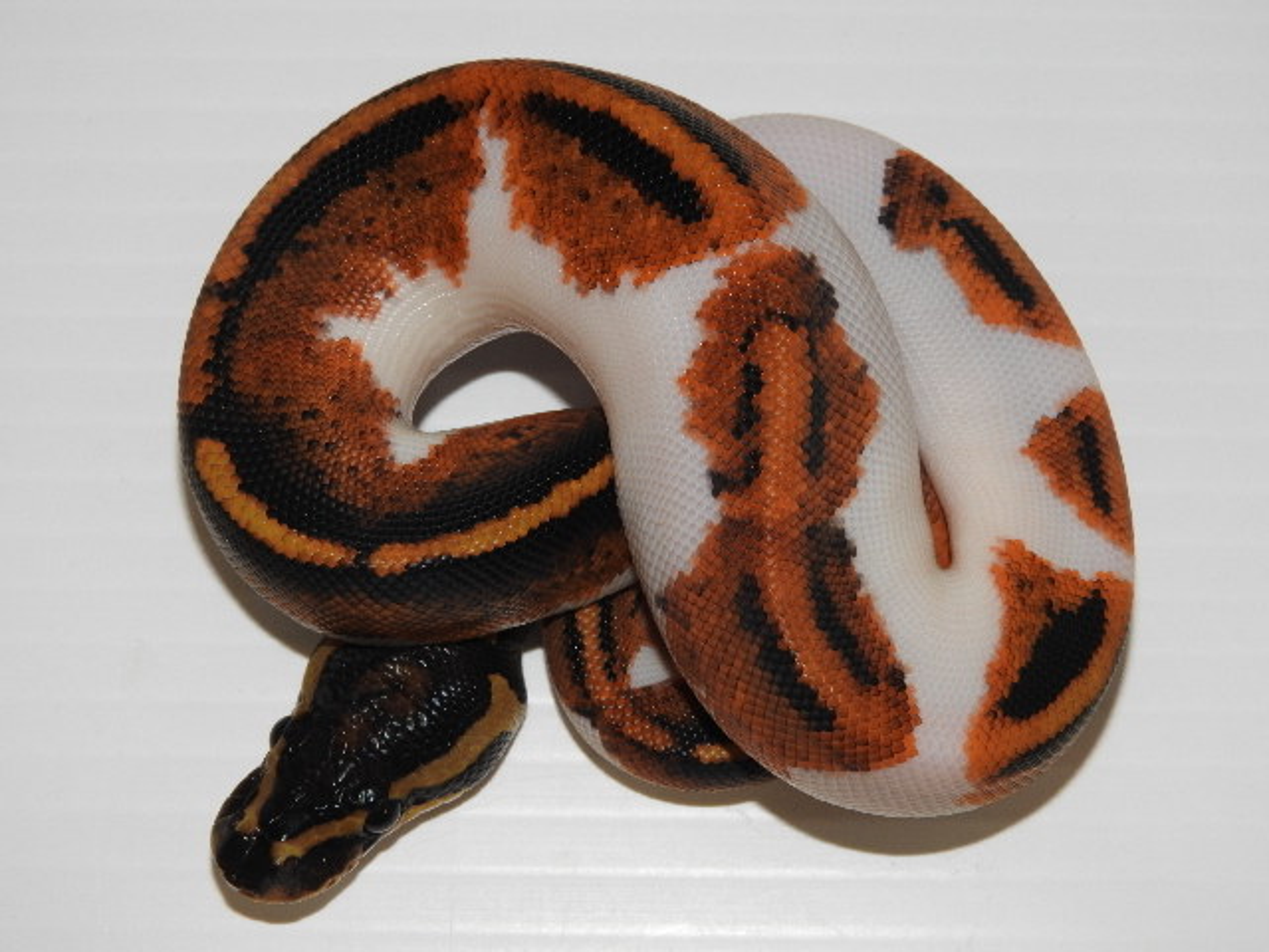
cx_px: 634
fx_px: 3849
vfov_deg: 14.1
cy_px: 476
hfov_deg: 18.7
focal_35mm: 105
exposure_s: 1/60
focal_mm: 18.8
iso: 200
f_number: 5.3
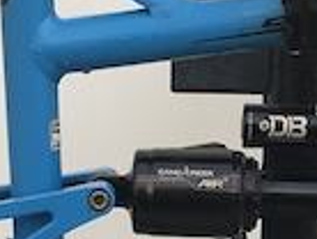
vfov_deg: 9.0
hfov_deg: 12.2
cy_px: 340
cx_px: 133
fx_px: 1486
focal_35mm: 162
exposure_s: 1/157
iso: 20
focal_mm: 3.99
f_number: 1.8
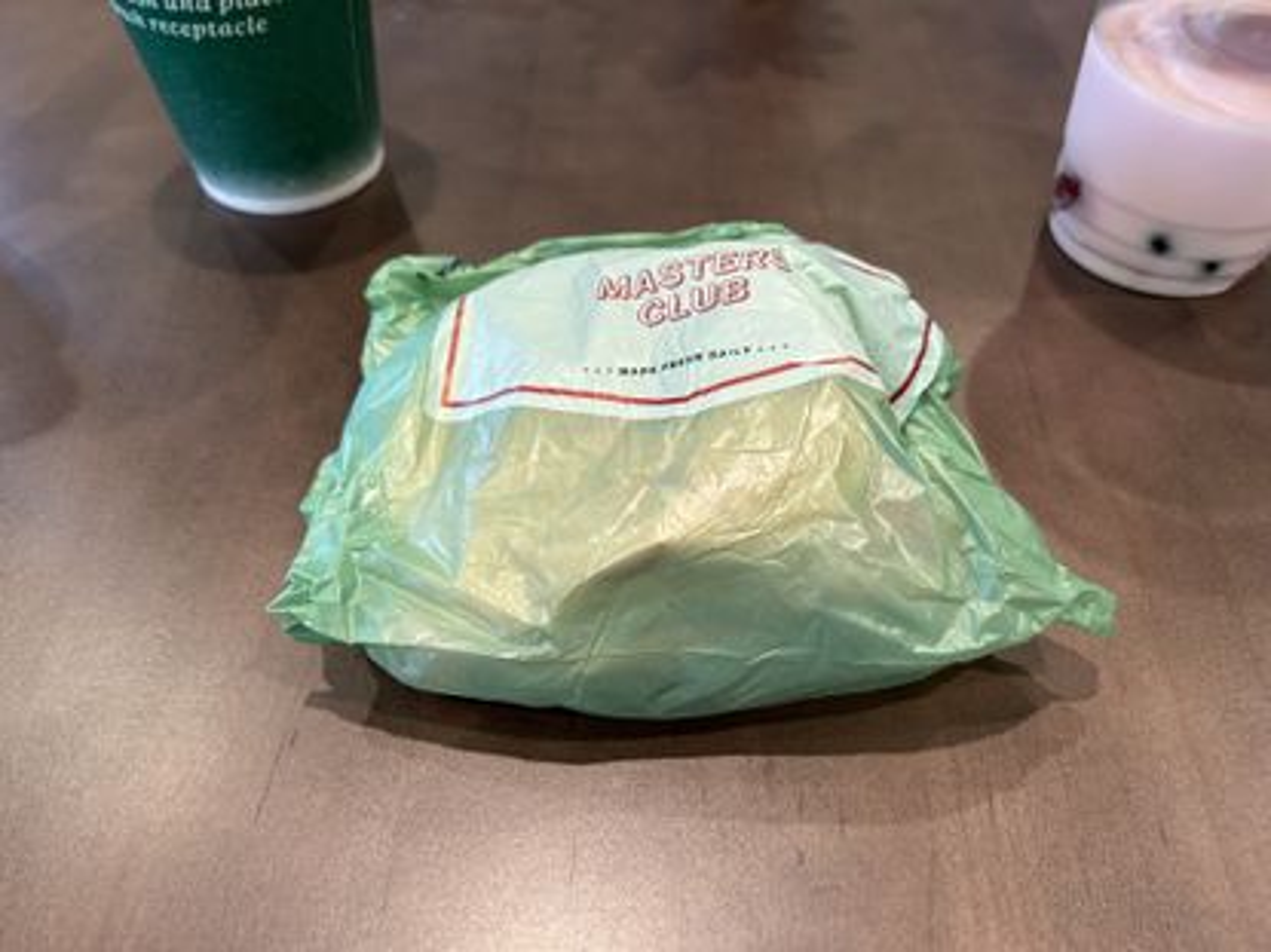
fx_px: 954
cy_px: 476
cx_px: 636
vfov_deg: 53.0
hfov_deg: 67.3
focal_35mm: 26
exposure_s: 1/60
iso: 160
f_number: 1.5
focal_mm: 5.7
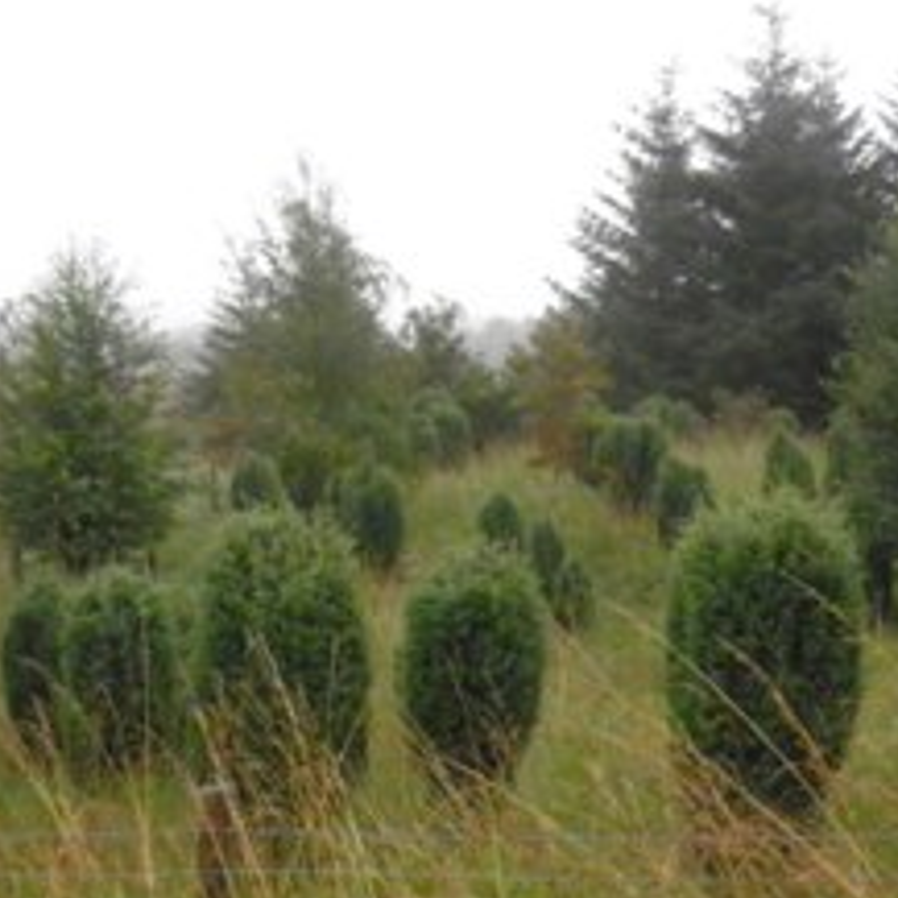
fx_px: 1732
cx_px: 461
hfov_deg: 29.1
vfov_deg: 28.6
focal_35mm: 59
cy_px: 691
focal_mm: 4.9
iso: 640
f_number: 2.8
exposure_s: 1/640
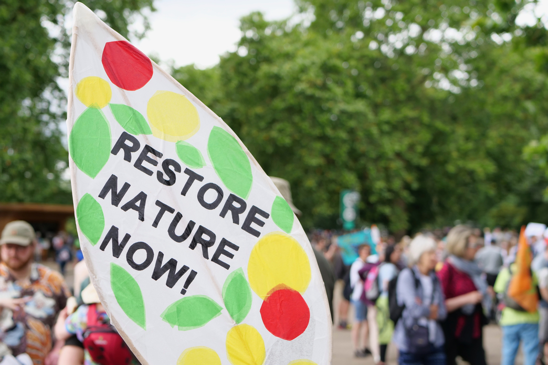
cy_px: 182
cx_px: 274
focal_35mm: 51
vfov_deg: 26.5
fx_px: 776
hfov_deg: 38.9
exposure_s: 1/400
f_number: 3.2
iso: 200
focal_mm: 25
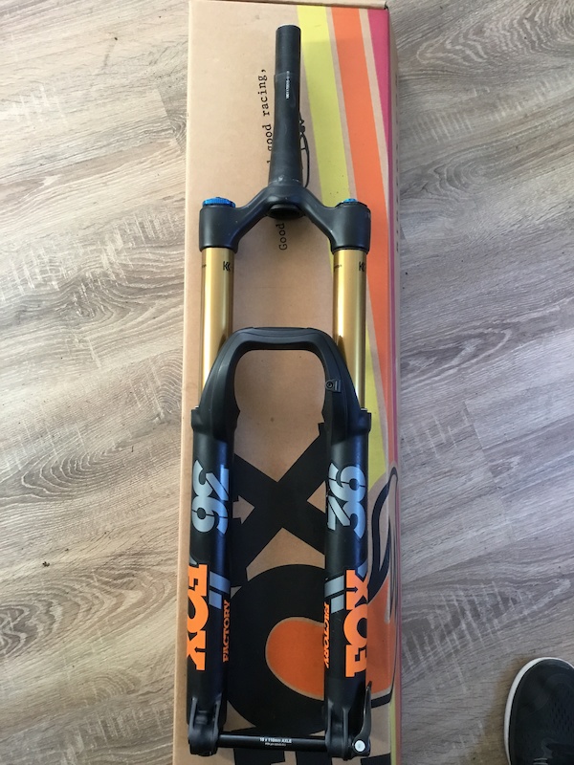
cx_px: 287
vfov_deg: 58.4
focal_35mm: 31
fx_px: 685
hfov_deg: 45.4
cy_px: 382
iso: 160
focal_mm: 3.3
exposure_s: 1/33
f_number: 2.4
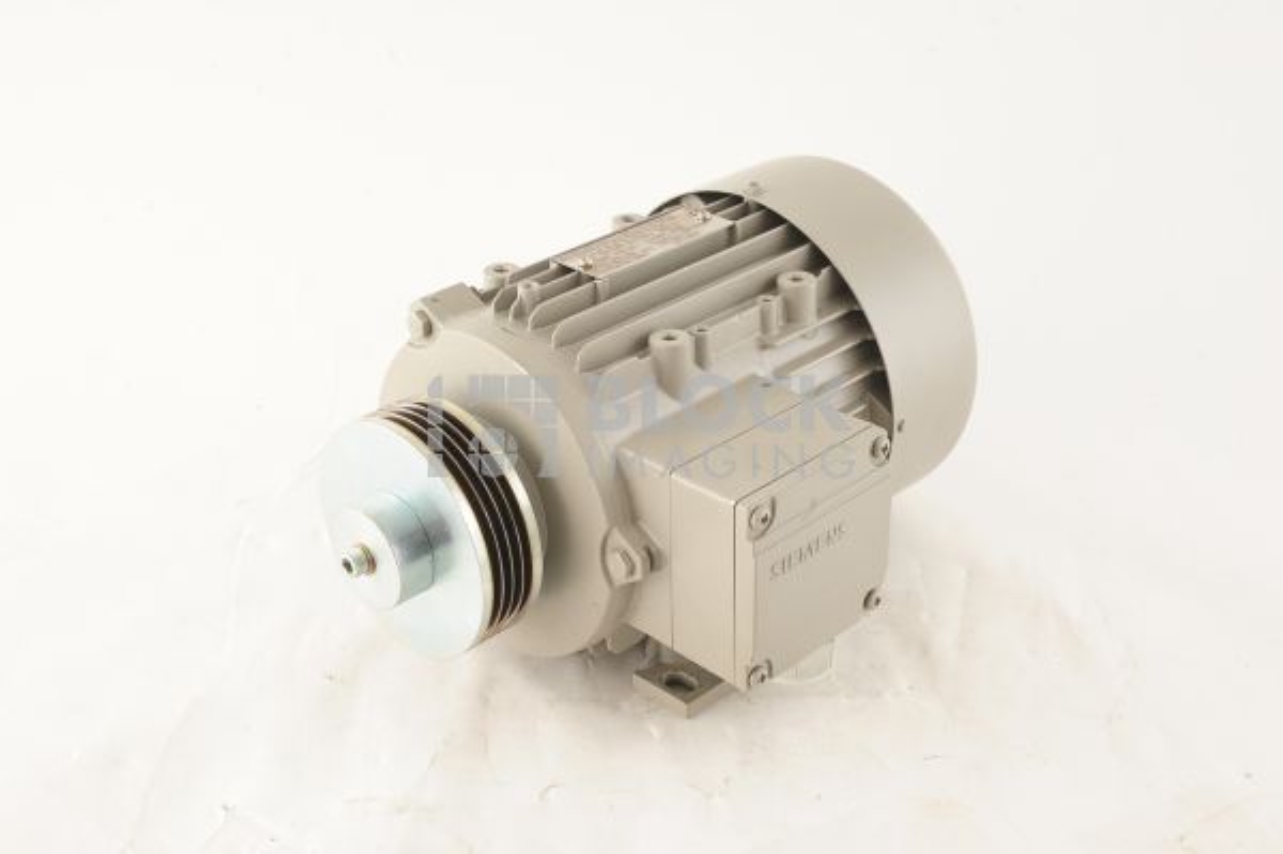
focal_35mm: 50
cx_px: 642
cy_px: 427
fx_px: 1780
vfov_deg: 26.9
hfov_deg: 39.6
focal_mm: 50
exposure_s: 1/125
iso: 1600
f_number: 13
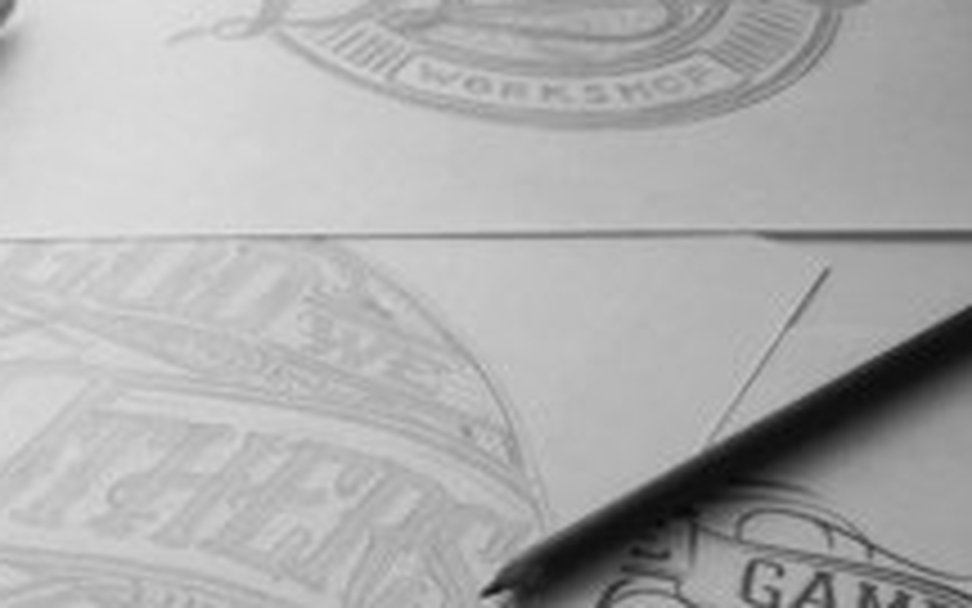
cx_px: -261
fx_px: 2728
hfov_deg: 18.9
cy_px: 874
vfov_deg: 12.2
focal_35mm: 103
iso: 320
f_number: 3.1
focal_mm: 6.3
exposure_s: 1/60
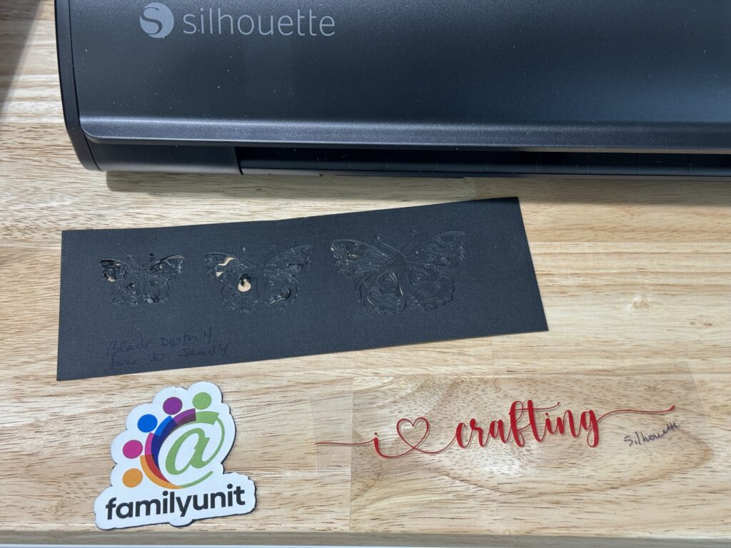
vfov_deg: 30.3
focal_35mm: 48
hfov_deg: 39.7
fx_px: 1014
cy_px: 274
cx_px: 366
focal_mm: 6.86
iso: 160
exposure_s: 1/60
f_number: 1.78
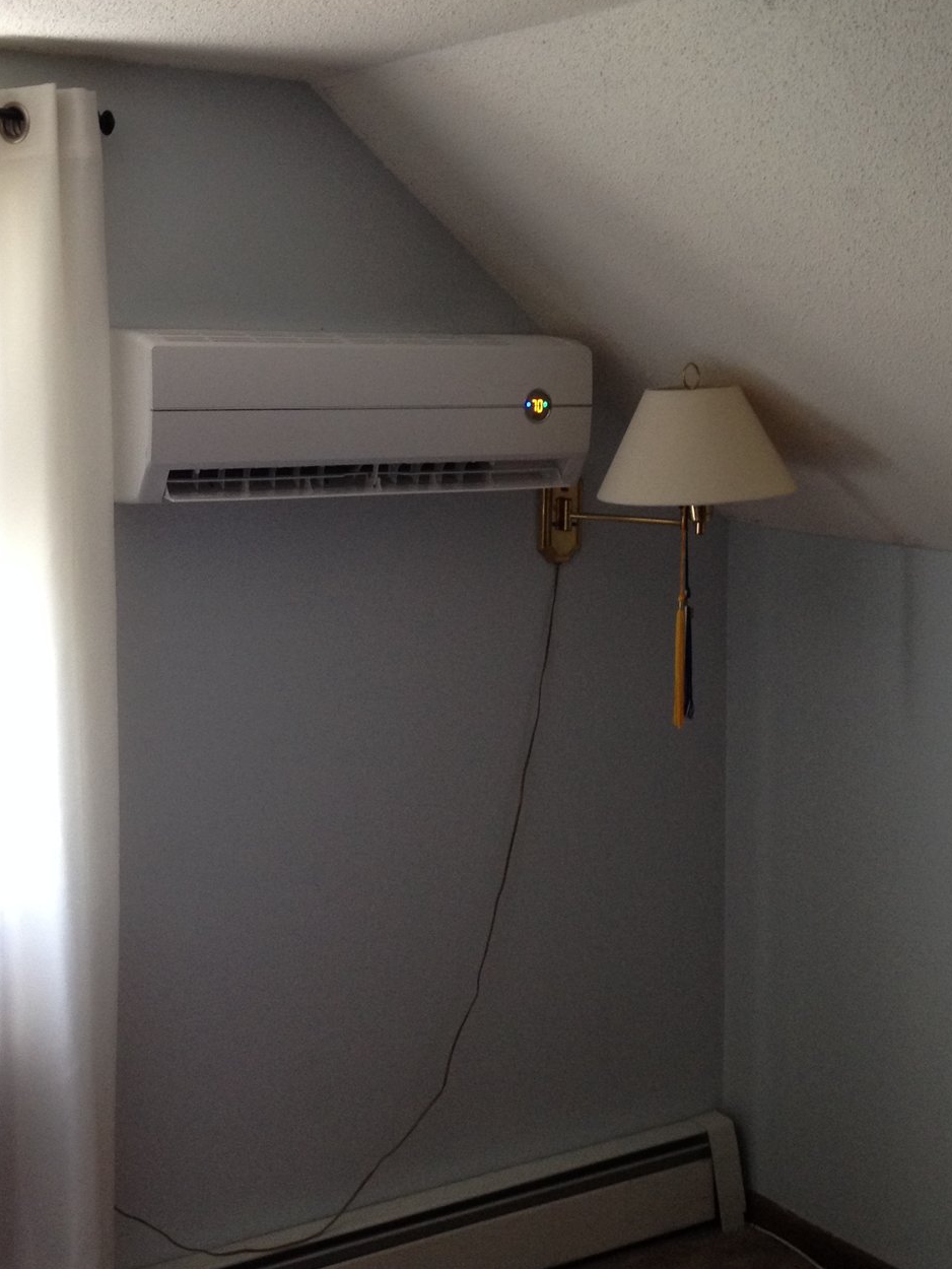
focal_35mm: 56
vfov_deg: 34.2
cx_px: 467
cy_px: 483
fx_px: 2053
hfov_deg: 26.1
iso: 100
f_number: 2.4
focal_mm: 4.28
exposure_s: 1/20
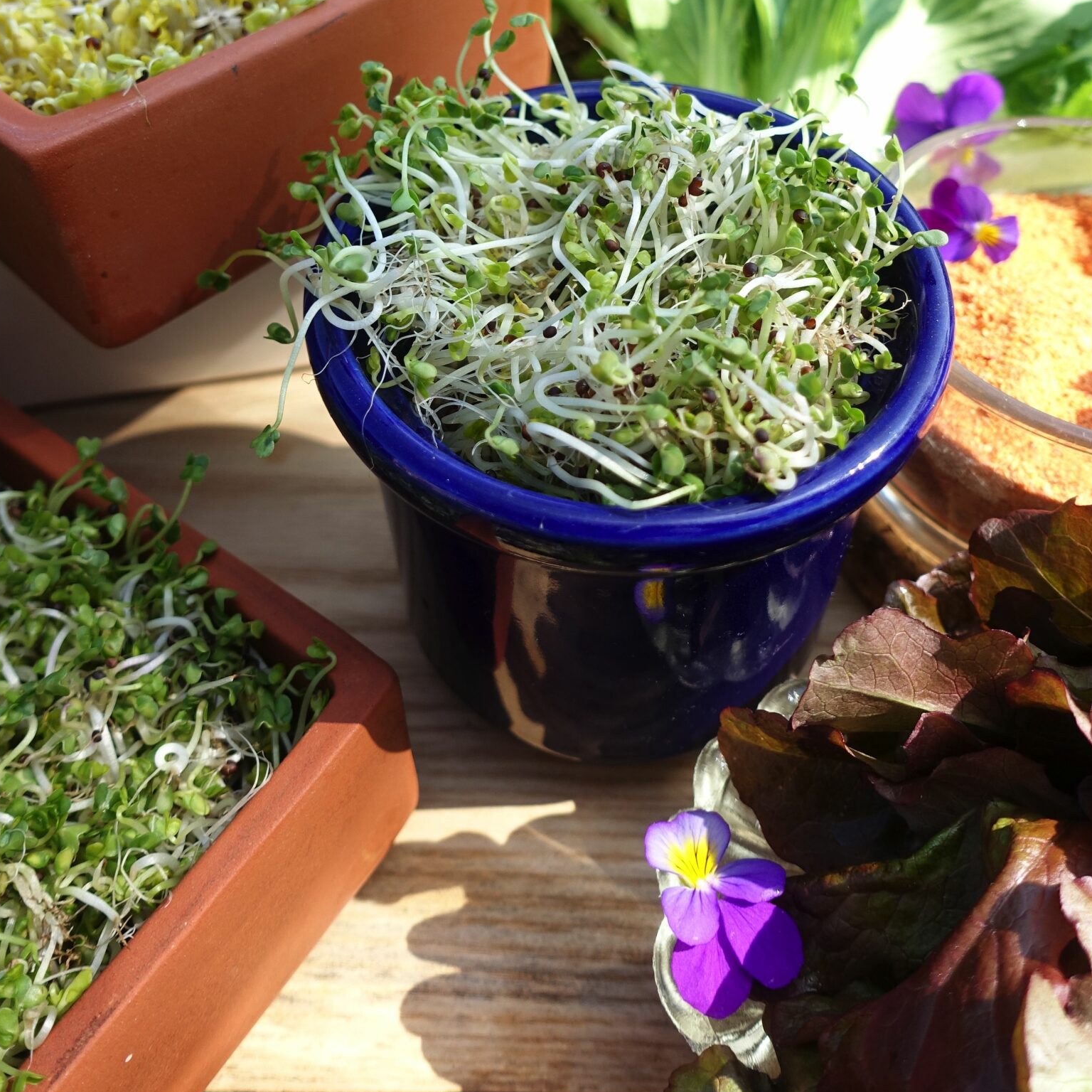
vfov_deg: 46.3
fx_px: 1213
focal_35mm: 34
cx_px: 540
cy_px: 243
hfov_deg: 48.4
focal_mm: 8.8
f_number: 4
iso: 125
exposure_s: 1/640
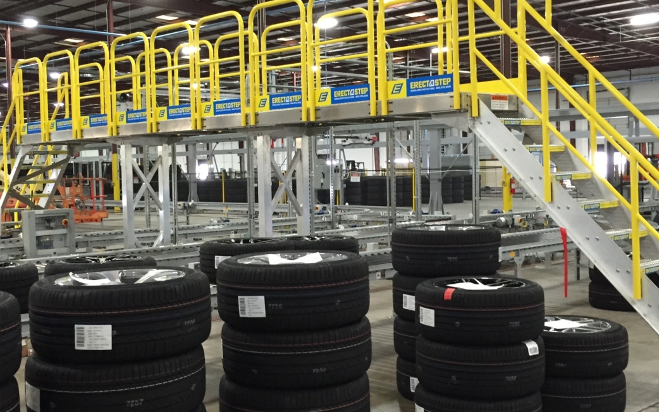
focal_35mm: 46
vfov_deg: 28.0
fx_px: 826
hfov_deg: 43.5
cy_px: 209
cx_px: 324
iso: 250
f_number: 2.2
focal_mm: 4.15
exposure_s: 1/30
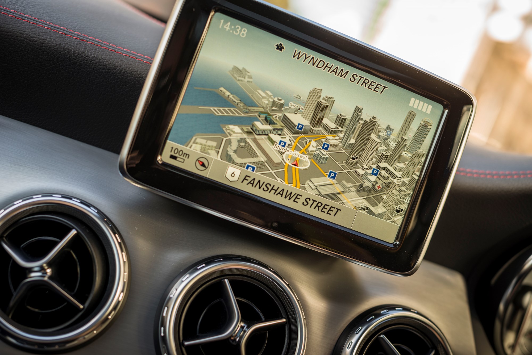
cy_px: 178
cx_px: 266
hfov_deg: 39.6
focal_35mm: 50
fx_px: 739
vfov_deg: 27.0
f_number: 4
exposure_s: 1/90
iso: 100
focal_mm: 50
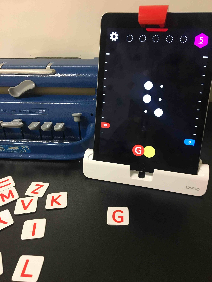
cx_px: 106
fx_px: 237
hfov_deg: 48.2
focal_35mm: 29
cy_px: 141
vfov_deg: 61.7
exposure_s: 1/30
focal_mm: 4.15
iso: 200
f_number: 2.2
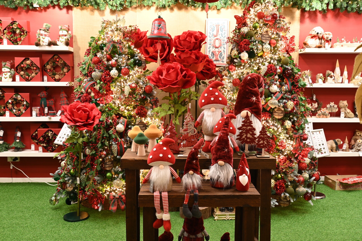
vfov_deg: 37.8
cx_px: 181
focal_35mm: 35
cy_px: 120
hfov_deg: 54.5
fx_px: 352
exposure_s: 1/2
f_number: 8
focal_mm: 35
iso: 200
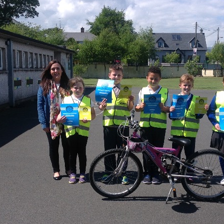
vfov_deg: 31.1
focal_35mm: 55
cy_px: 121
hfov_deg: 31.0
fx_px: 403
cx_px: 132
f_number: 2.4
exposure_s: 1/1513
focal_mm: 4.28
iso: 50
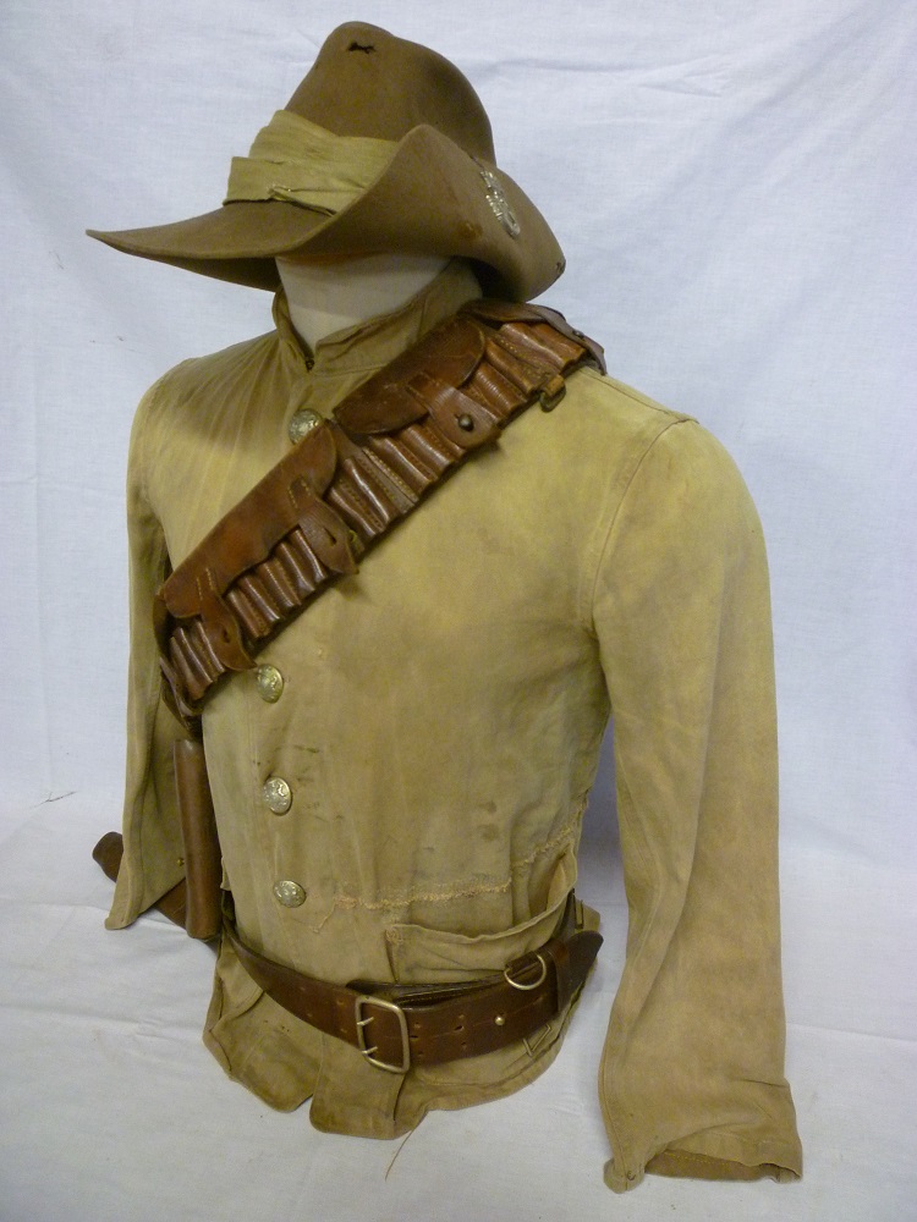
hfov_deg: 48.2
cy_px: 611
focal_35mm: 29
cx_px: 458
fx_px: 1024
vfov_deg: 61.7
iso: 400
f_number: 3.3
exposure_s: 1/20
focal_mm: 5.2
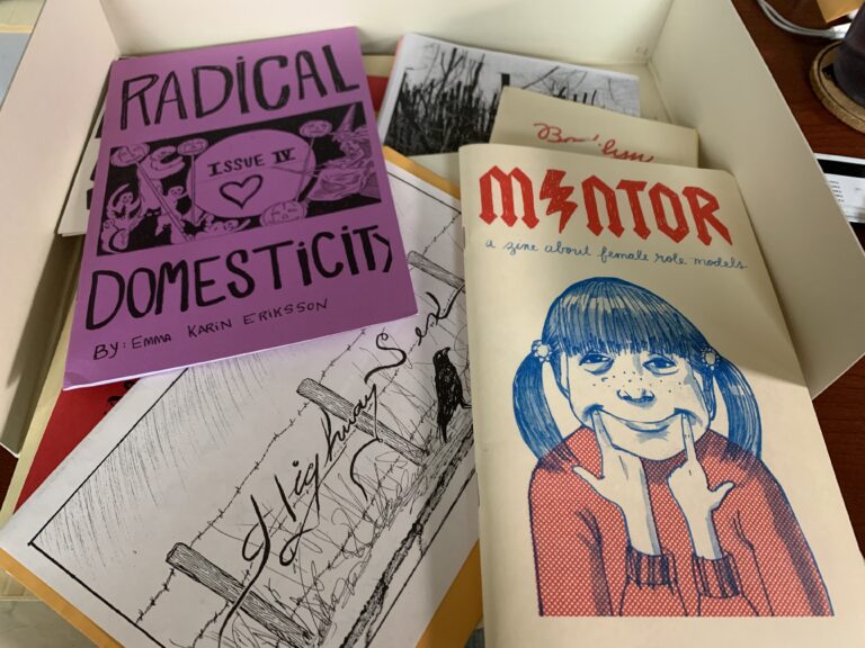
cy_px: 324
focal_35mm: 26
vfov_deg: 53.1
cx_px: 432
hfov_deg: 67.3
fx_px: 650
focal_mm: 4.25
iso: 400
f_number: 1.8
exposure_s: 1/50
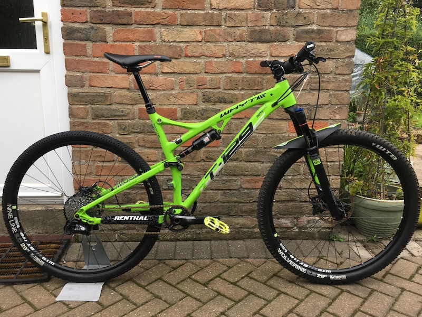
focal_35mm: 29
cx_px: 211
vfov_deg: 48.2
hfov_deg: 61.7
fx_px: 354
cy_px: 158
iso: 40
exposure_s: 1/100
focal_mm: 4.15
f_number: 2.2
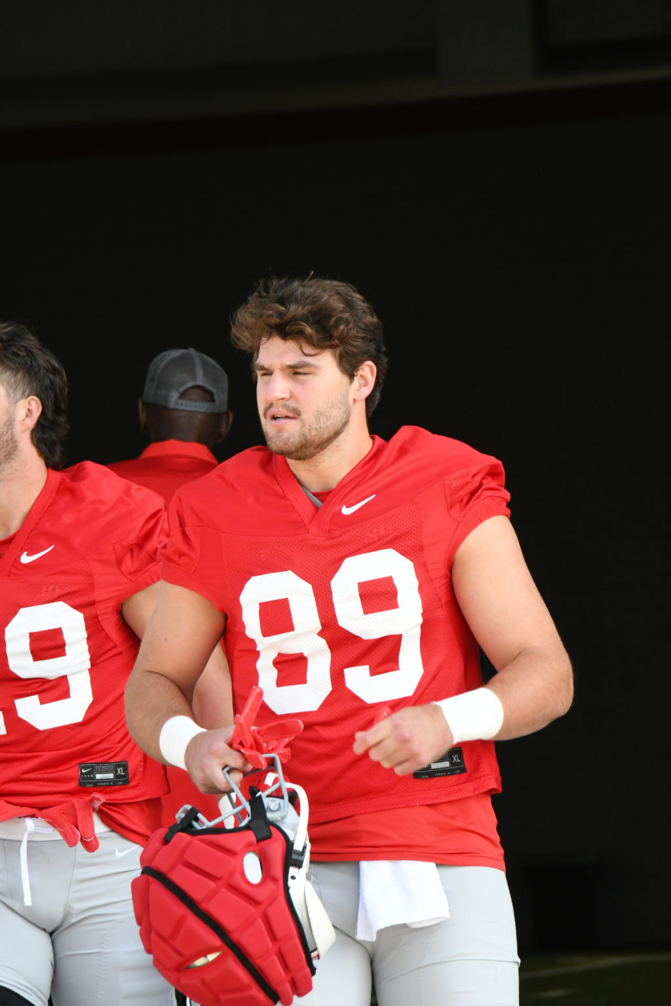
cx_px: 336
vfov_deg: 5.5
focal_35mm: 375
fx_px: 10484
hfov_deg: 3.7
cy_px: 503
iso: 2500
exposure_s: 1/500
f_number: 13
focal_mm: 250
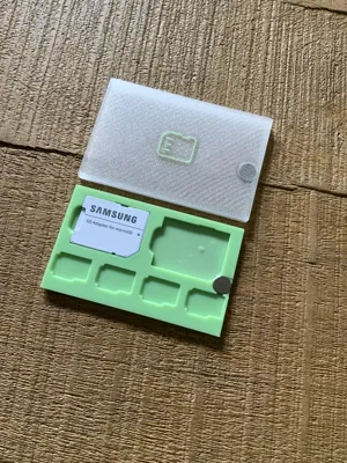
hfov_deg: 48.2
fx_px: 388
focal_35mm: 29
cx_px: 174
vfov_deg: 61.7
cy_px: 232
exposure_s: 1/78
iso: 64
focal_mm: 3
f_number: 1.8
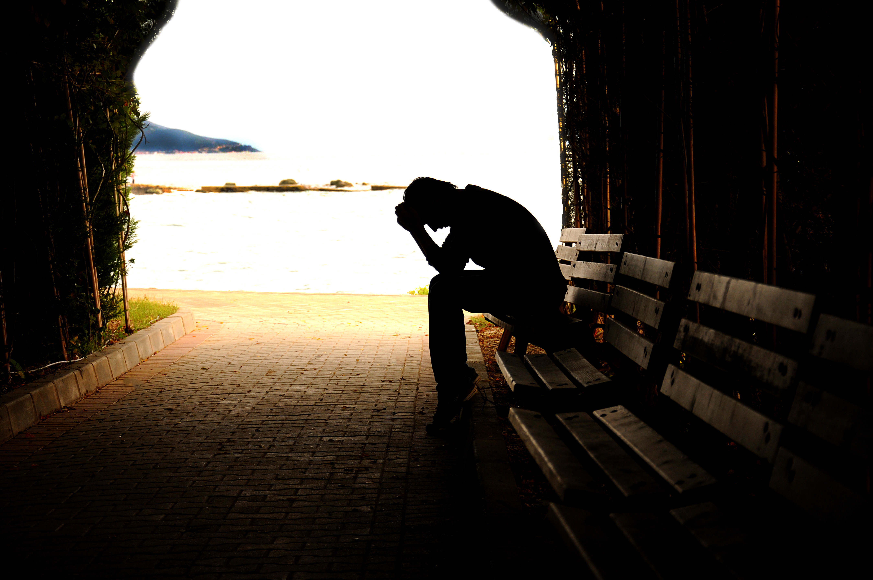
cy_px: 290
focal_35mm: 93
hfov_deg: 21.9
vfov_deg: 14.7
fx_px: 2252
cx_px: 436
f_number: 5.3
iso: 200
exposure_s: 1/80
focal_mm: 62
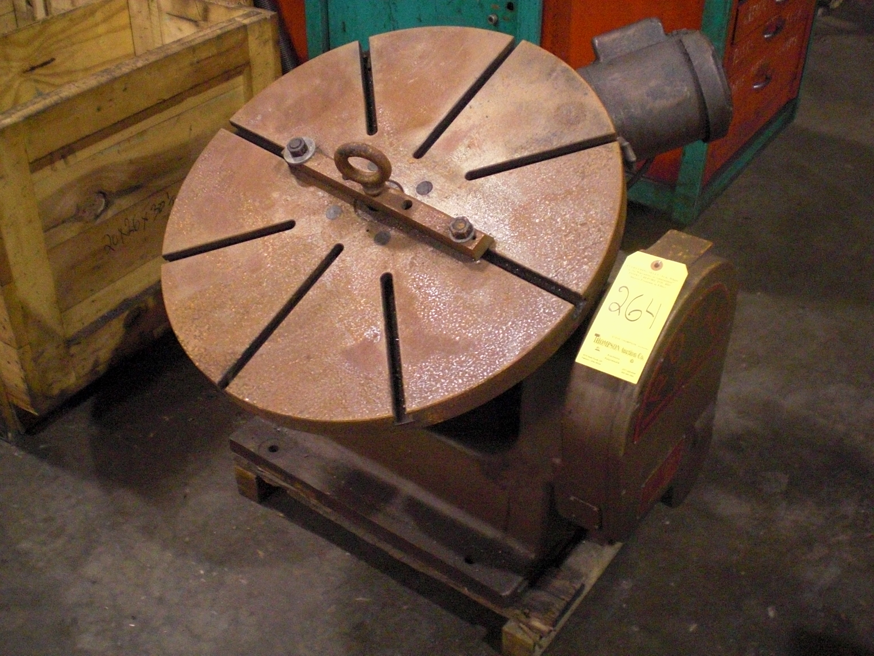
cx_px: 437
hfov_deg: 49.0
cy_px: 328
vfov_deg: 37.7
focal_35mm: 38
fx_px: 959
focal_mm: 6.3
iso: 800
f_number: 3.1
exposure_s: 1/25
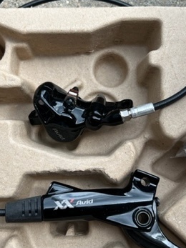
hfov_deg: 30.2
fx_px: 344
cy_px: 124
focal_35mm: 48
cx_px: 92
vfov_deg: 39.7
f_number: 1.5
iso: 50
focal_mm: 5.7
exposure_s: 1/544
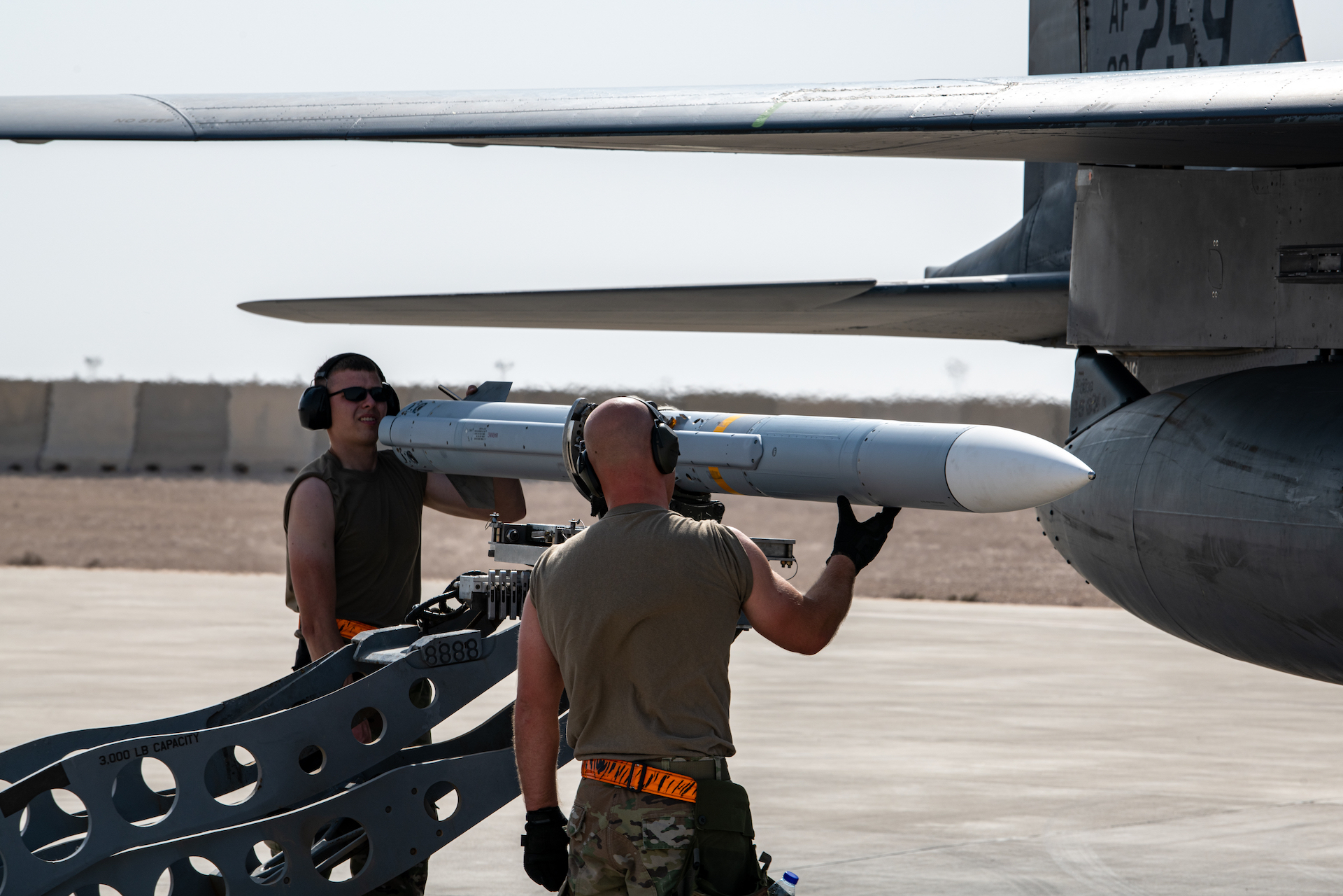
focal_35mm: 165
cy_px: 448
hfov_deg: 12.5
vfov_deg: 8.3
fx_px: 6155
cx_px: 672
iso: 100
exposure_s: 1/250
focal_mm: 165
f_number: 13
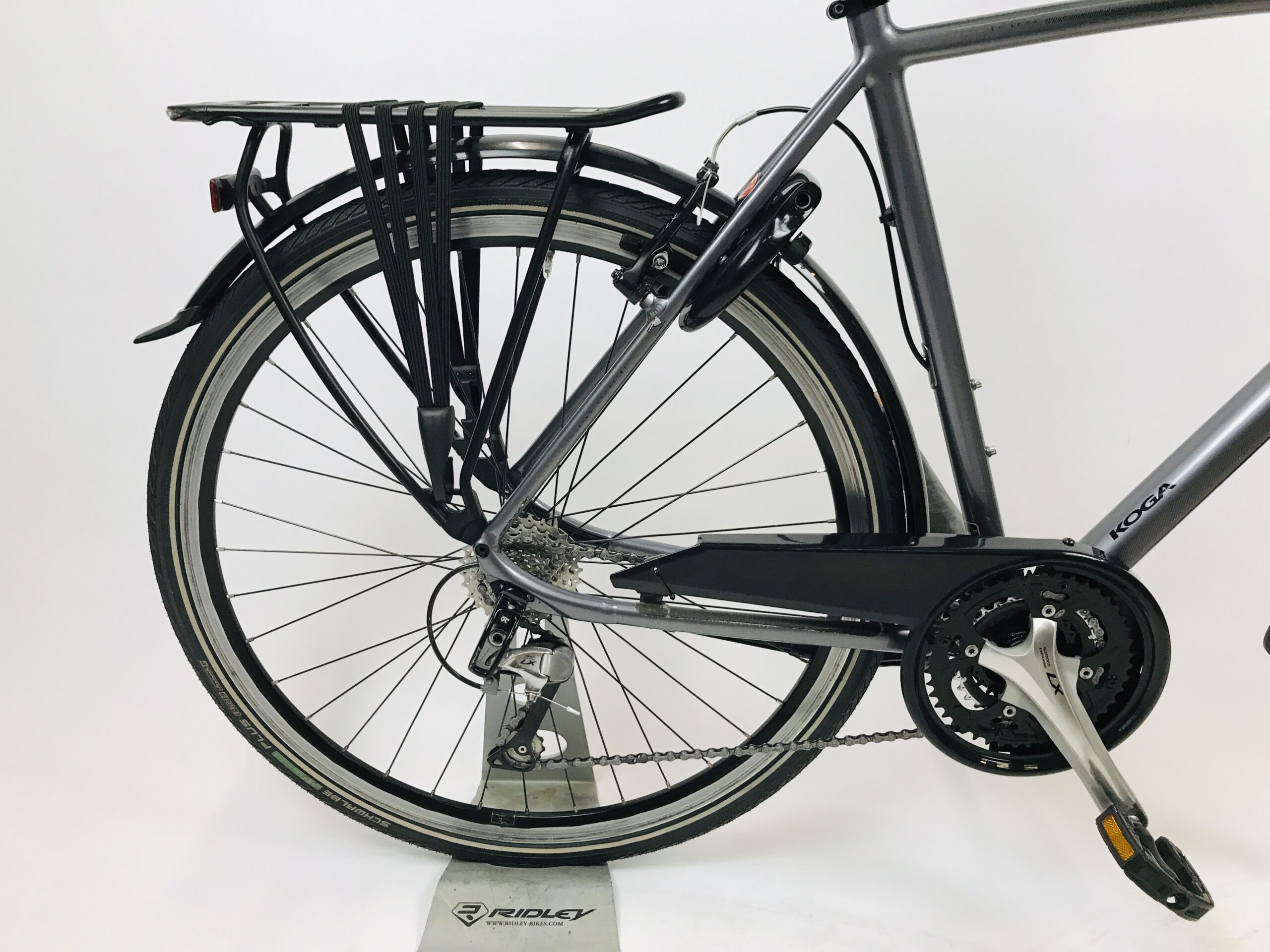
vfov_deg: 49.7
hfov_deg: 63.4
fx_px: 1027
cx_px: 635
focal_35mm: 28
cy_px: 476
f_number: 1.8
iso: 32
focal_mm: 3.99
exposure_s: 1/33
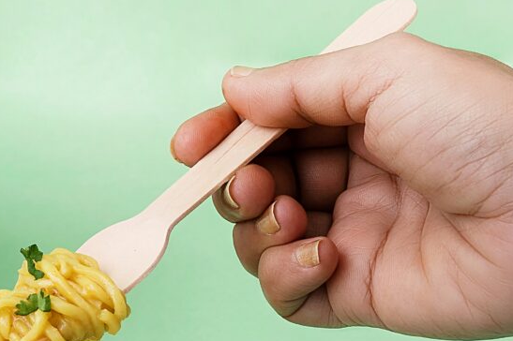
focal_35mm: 118
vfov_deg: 11.5
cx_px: -159
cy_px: 330
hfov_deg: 16.4
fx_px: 1680
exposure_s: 1/80
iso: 100
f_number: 8
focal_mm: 42
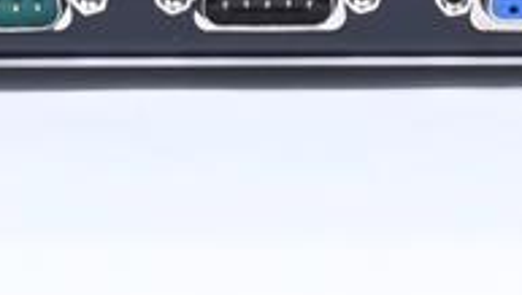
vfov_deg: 4.8
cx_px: 530
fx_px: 3519
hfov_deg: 8.4
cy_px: -162
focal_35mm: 254
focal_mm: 52
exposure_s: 1/200
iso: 200
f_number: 14
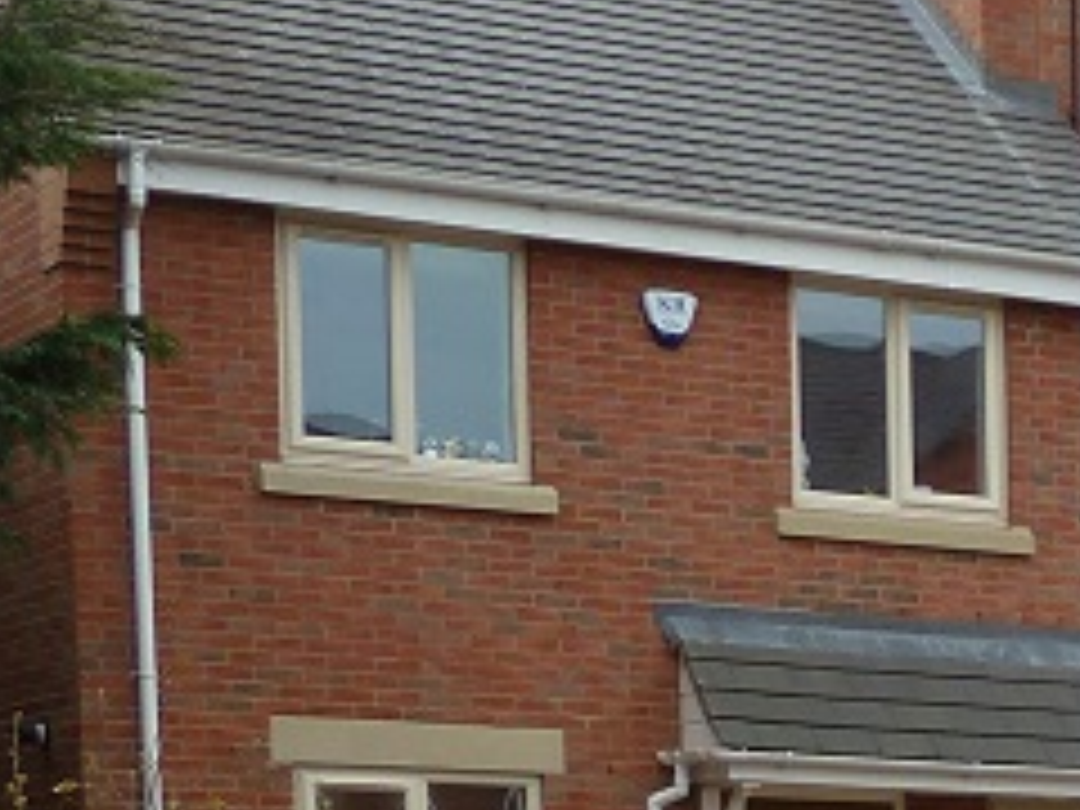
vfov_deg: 10.8
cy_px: 1485
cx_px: 2174
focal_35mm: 128
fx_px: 3994
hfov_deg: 13.2
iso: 80
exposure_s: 1/320
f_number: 4
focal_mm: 5
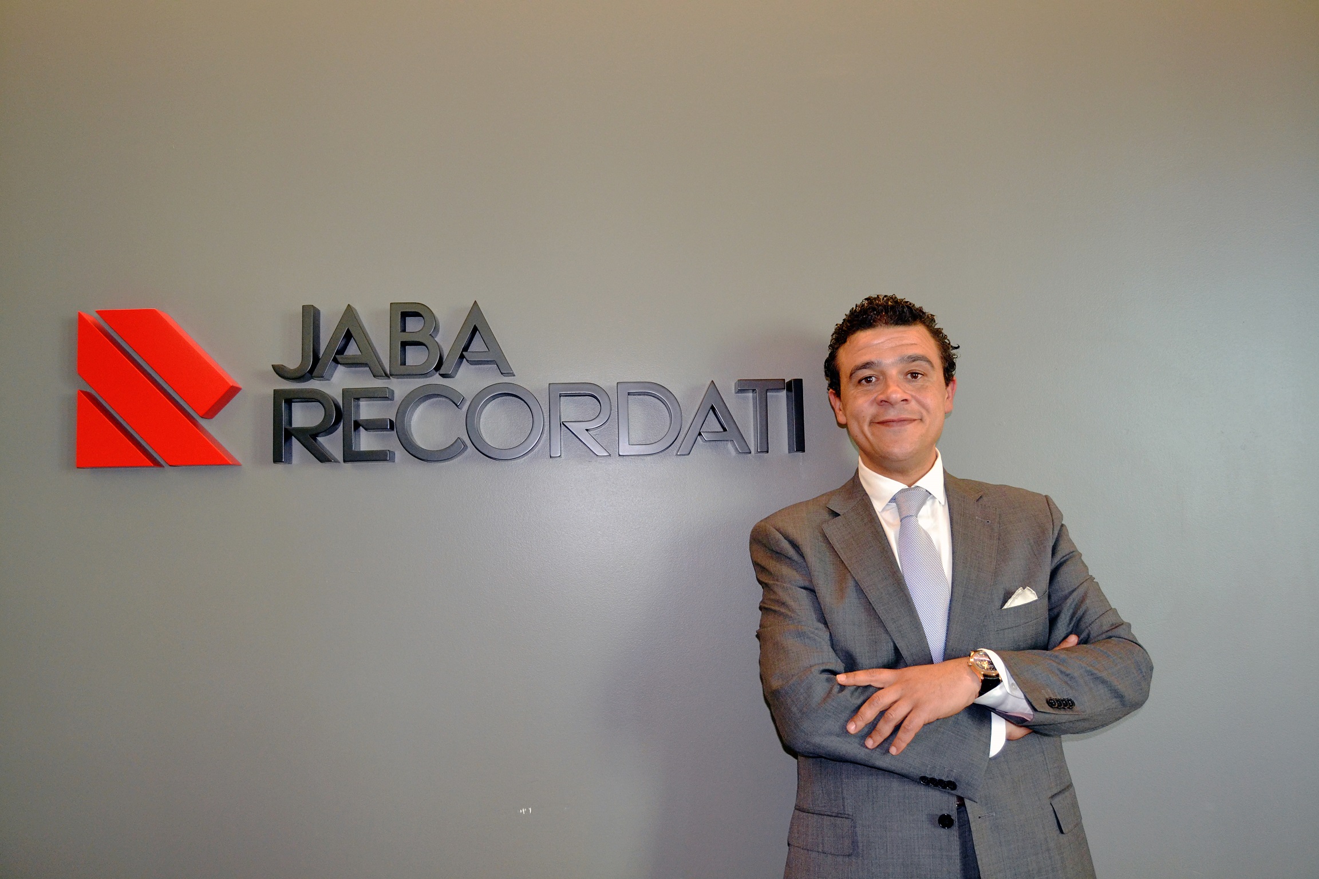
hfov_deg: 61.9
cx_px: 660
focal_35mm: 30
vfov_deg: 43.6
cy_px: 440
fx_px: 1099
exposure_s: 1/60
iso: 1400
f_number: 3.5
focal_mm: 20
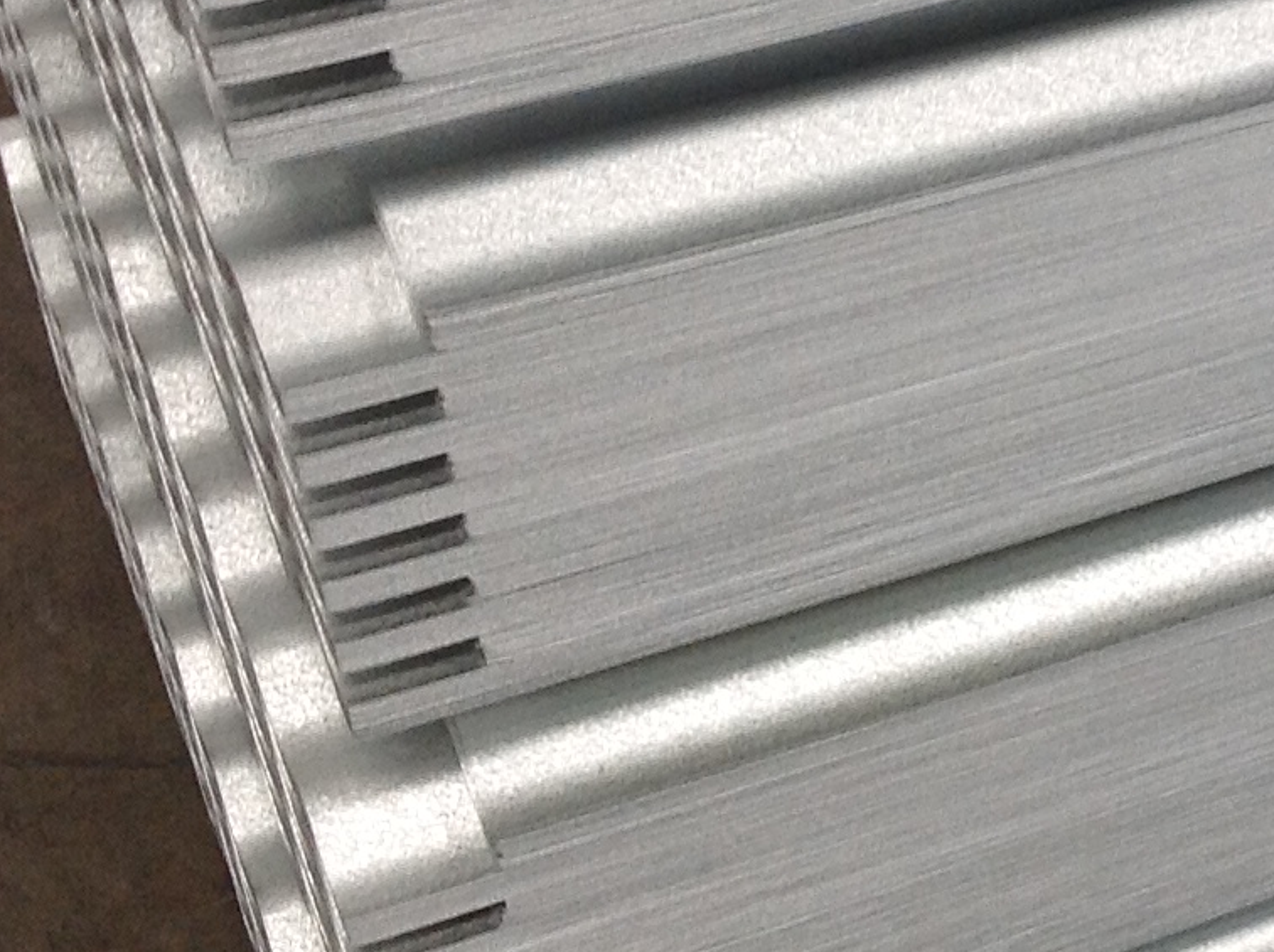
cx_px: 1618
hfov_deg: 15.7
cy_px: 133
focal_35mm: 120
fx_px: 4411
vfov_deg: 12.2
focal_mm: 4.28
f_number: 2.4
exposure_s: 1/40
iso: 64
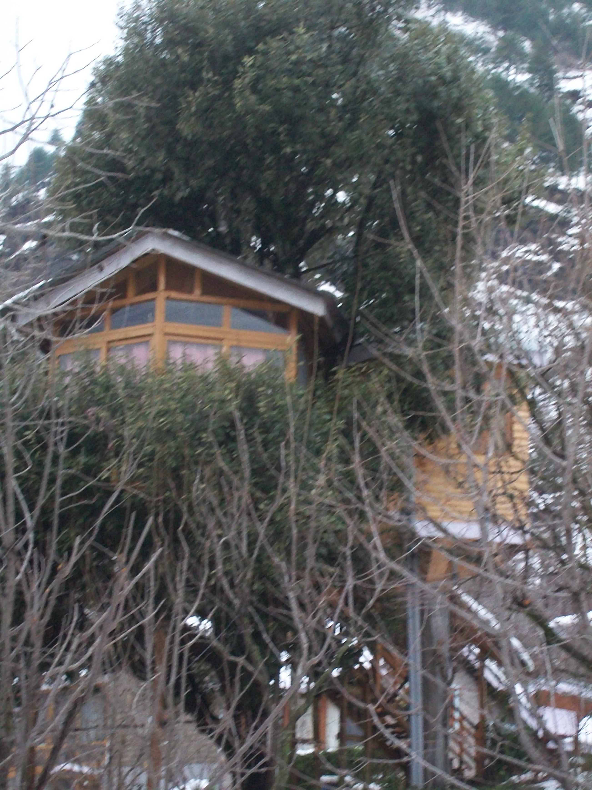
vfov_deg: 22.5
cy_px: 395
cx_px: 296
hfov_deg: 17.0
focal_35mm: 87
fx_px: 1984
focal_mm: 14.3
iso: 160
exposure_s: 1/125
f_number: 4.3
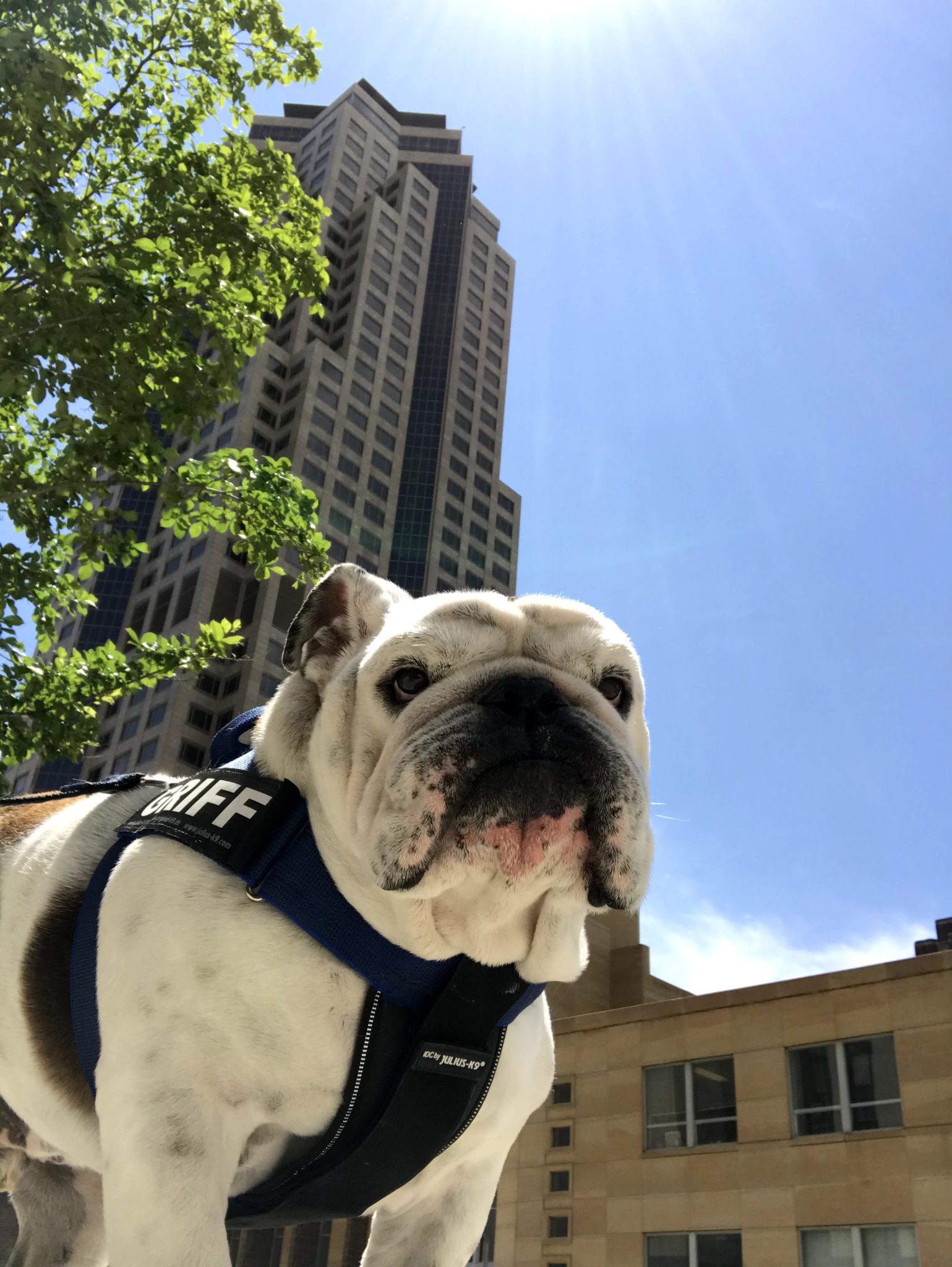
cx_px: 476
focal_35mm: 32
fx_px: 1172
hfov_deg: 44.2
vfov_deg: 56.8
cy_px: 634
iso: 25
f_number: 2.2
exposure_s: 1/1148
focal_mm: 2.87
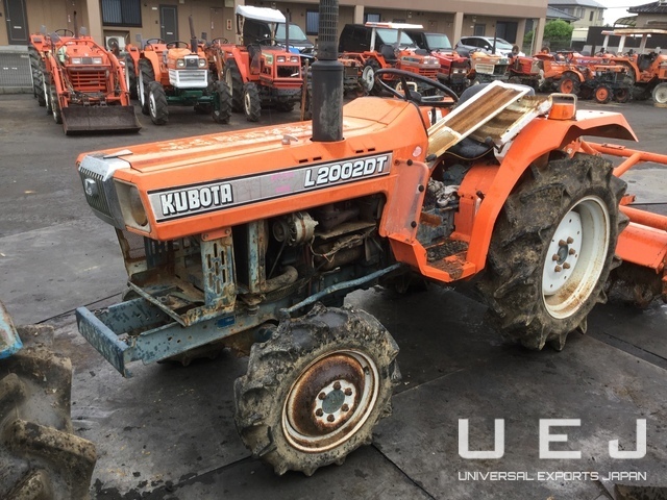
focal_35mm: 31
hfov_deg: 58.4
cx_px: 334
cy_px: 250
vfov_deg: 45.4
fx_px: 597
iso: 40
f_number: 2.4
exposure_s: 1/120
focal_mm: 3.3
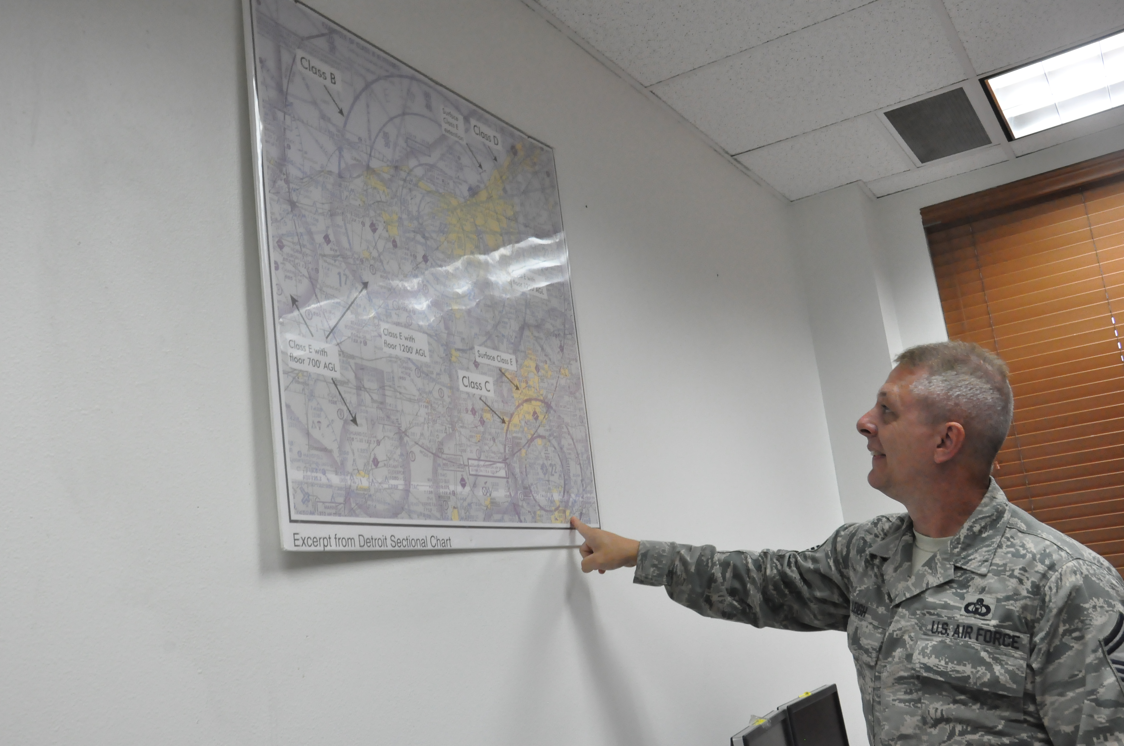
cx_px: 562
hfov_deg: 57.3
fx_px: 1029
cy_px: 373
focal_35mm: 33
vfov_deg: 39.9
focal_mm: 22
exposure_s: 1/30
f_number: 9
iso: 2800
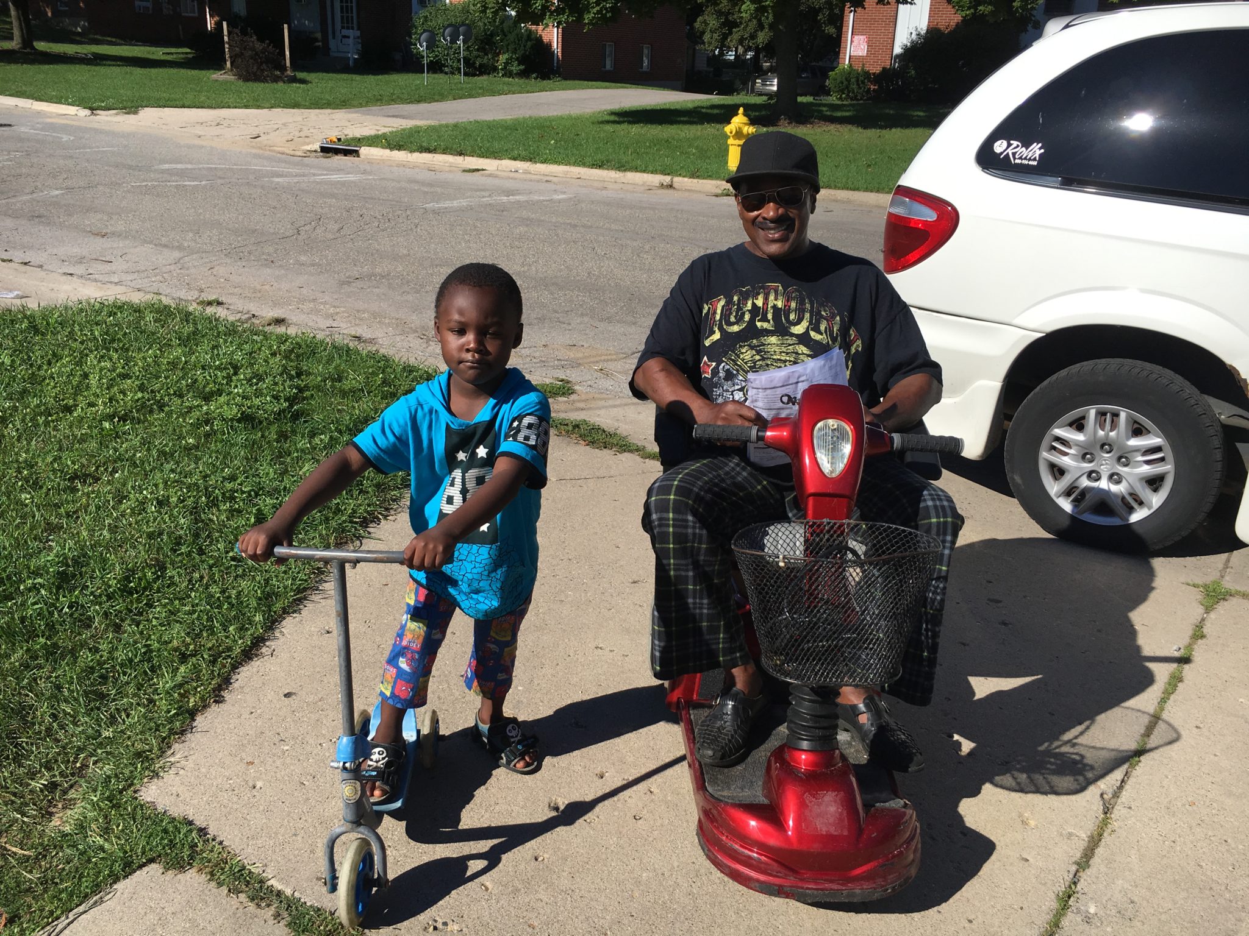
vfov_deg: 48.2
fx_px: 1046
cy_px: 468
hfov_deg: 61.7
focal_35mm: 29
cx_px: 624
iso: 25
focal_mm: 4.15
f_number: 2.2
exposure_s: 1/2137
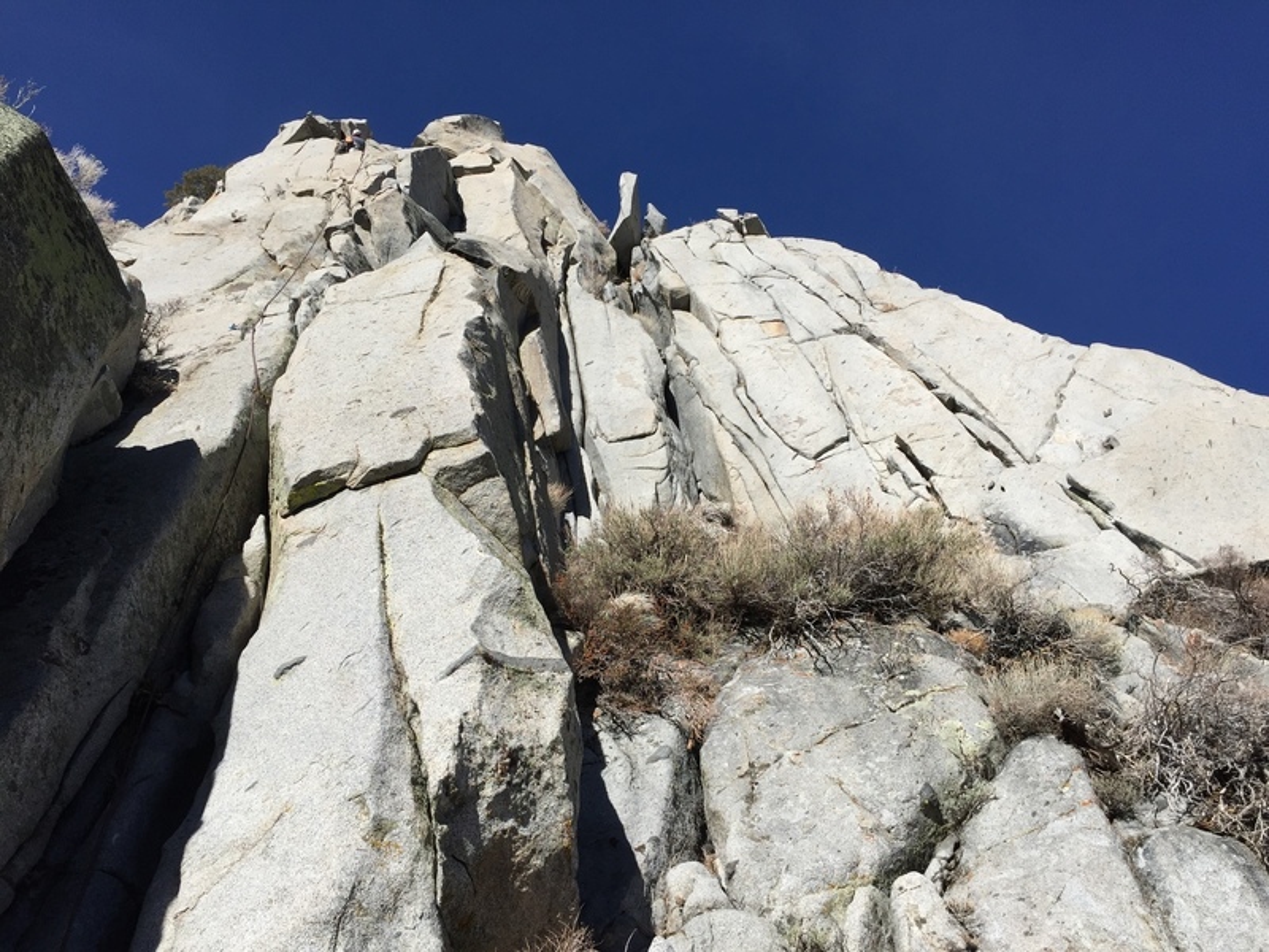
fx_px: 1063
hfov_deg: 61.7
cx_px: 634
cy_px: 476
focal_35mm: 29
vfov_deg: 48.2
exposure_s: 1/2639
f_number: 2.2
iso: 32
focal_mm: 4.15
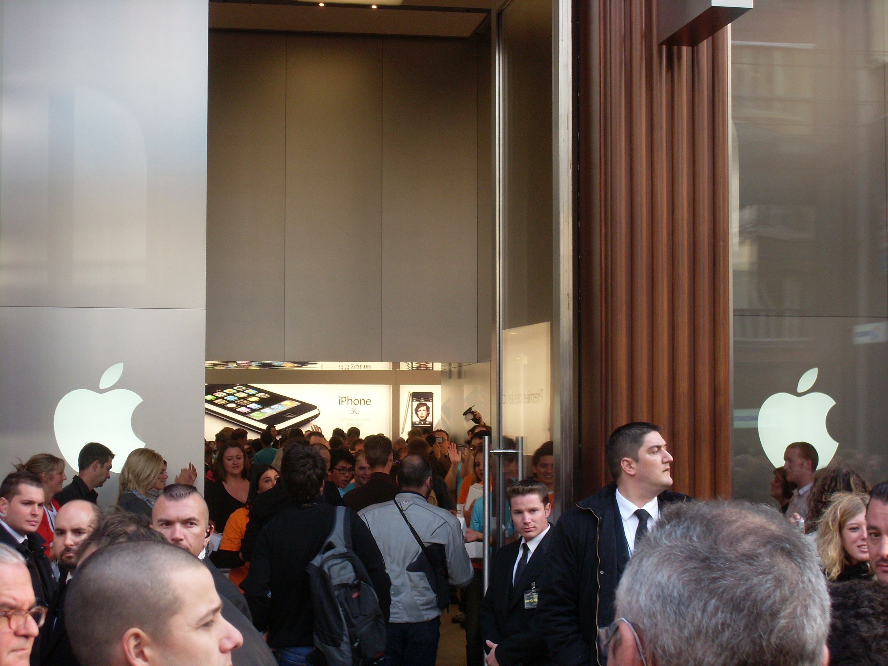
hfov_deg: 27.4
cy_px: 333
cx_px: 444
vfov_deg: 20.7
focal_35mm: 71
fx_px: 1821
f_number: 4.2
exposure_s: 1/90
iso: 100
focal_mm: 11.7
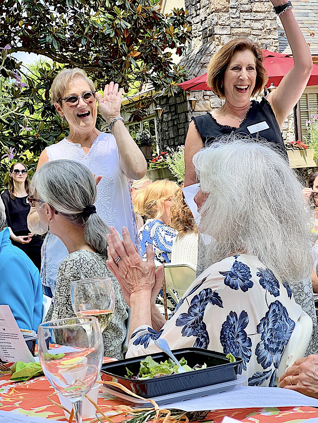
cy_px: 212
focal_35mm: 77
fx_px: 943
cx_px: 159
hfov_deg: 19.1
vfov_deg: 25.3
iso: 32
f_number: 2.8
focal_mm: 9
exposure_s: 1/172
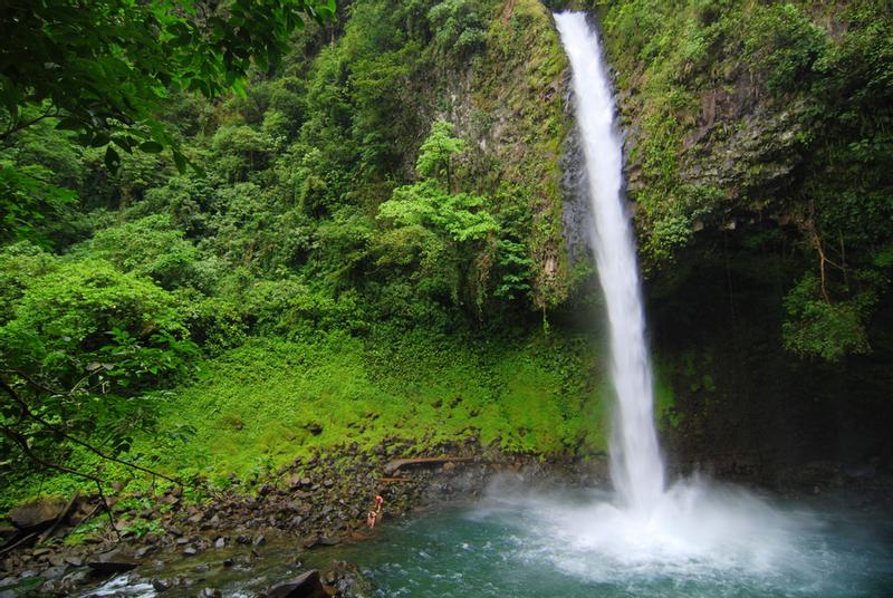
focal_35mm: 18
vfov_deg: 67.6
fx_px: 447
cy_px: 299
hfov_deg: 89.9
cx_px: 446
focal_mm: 12
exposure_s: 1/40
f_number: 4
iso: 100
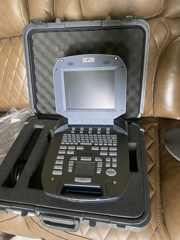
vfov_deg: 67.3
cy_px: 120
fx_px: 180
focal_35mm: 26
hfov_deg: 53.1
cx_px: 90
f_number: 1.8
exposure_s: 1/30
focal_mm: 4.25
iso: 500
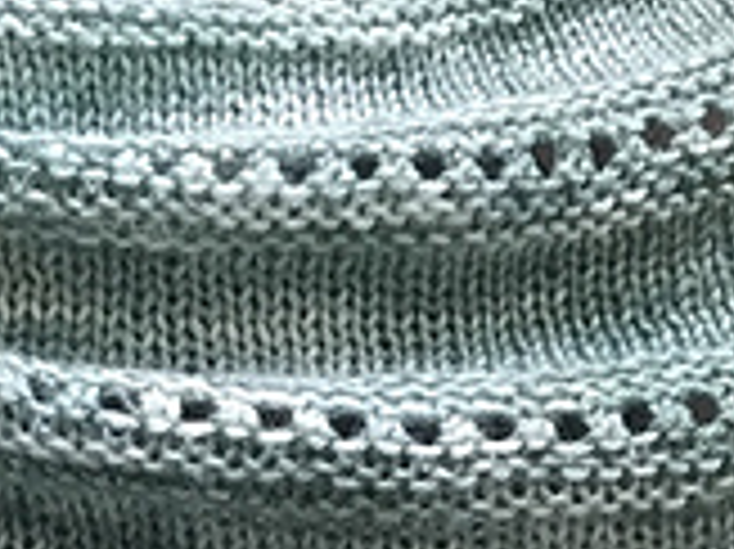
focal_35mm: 95
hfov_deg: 20.7
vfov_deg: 15.0
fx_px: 2013
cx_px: 410
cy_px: 673
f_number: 2.2
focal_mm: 2.65
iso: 64
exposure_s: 1/30
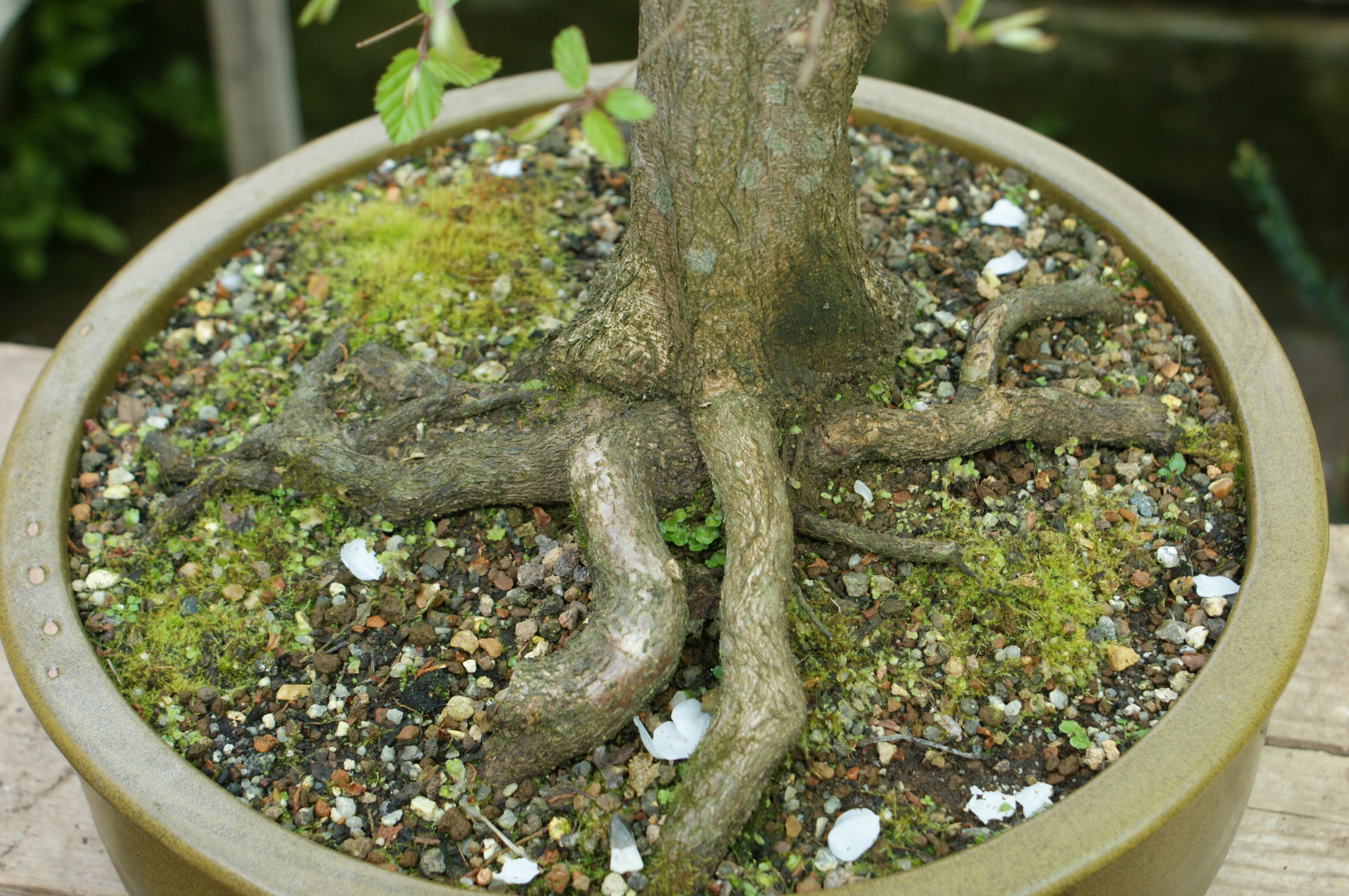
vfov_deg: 22.6
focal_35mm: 60
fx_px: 2246
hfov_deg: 33.4
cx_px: 674
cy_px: 448
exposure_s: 1/80
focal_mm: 40
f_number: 5.6
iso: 160
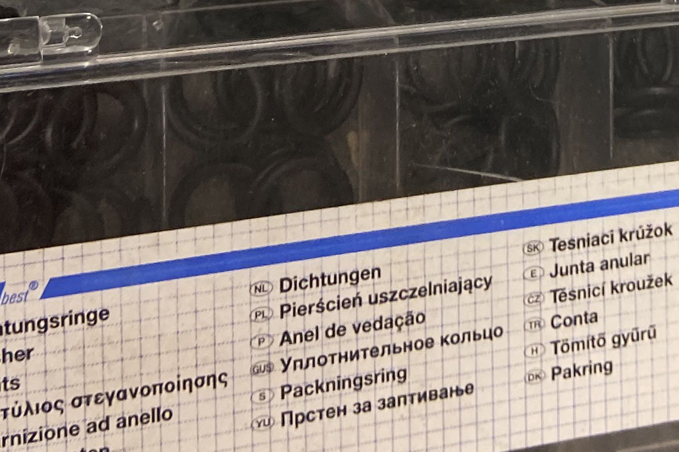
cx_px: 528
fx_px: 1603
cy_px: -389
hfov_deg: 23.6
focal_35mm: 85
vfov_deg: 14.1
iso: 100
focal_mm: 4.25
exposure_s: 1/50
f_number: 1.8
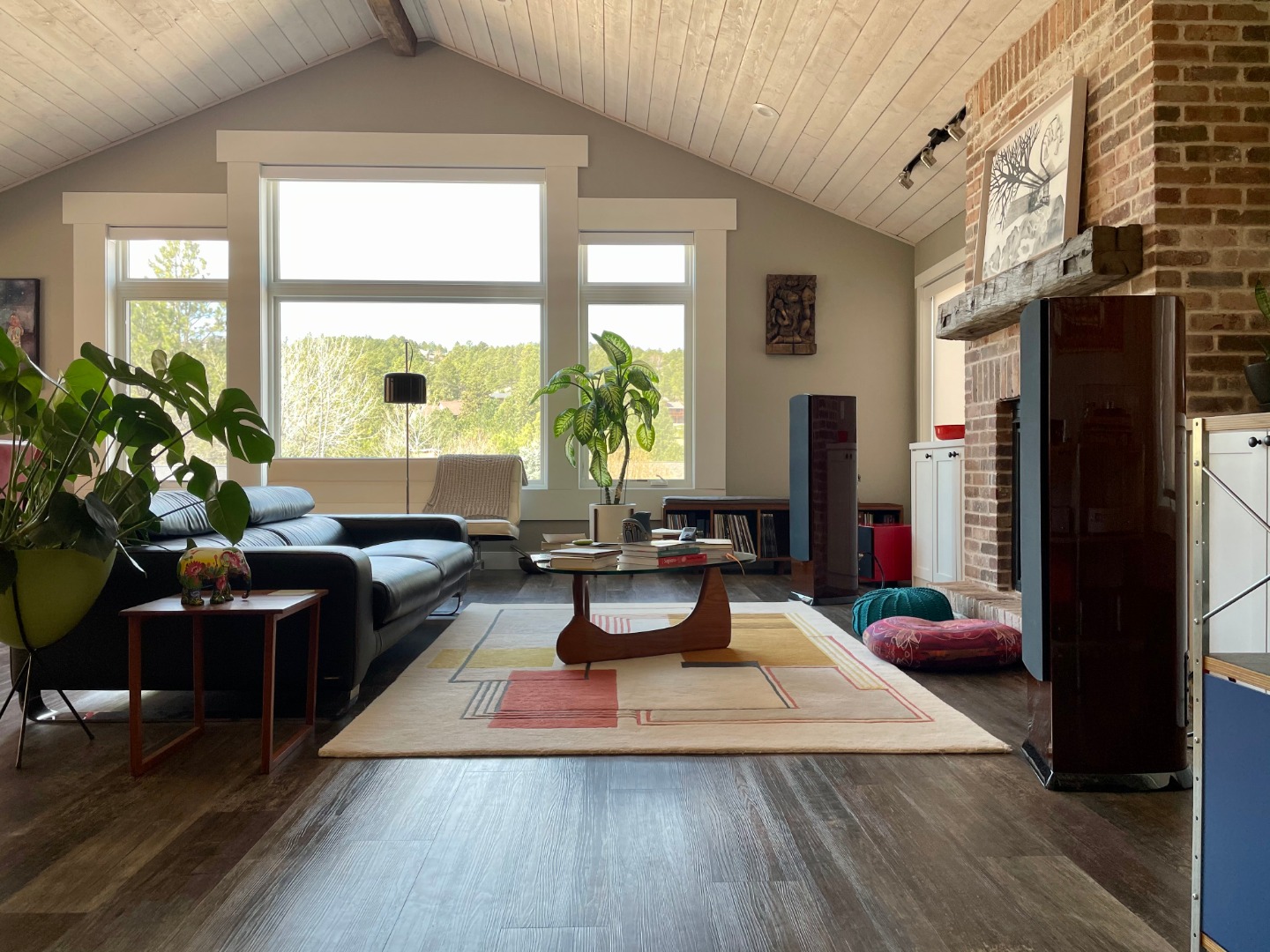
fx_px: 954
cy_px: 476
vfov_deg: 53.1
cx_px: 635
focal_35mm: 26
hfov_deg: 67.3
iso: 50
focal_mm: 4.2
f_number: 1.6
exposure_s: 1/121
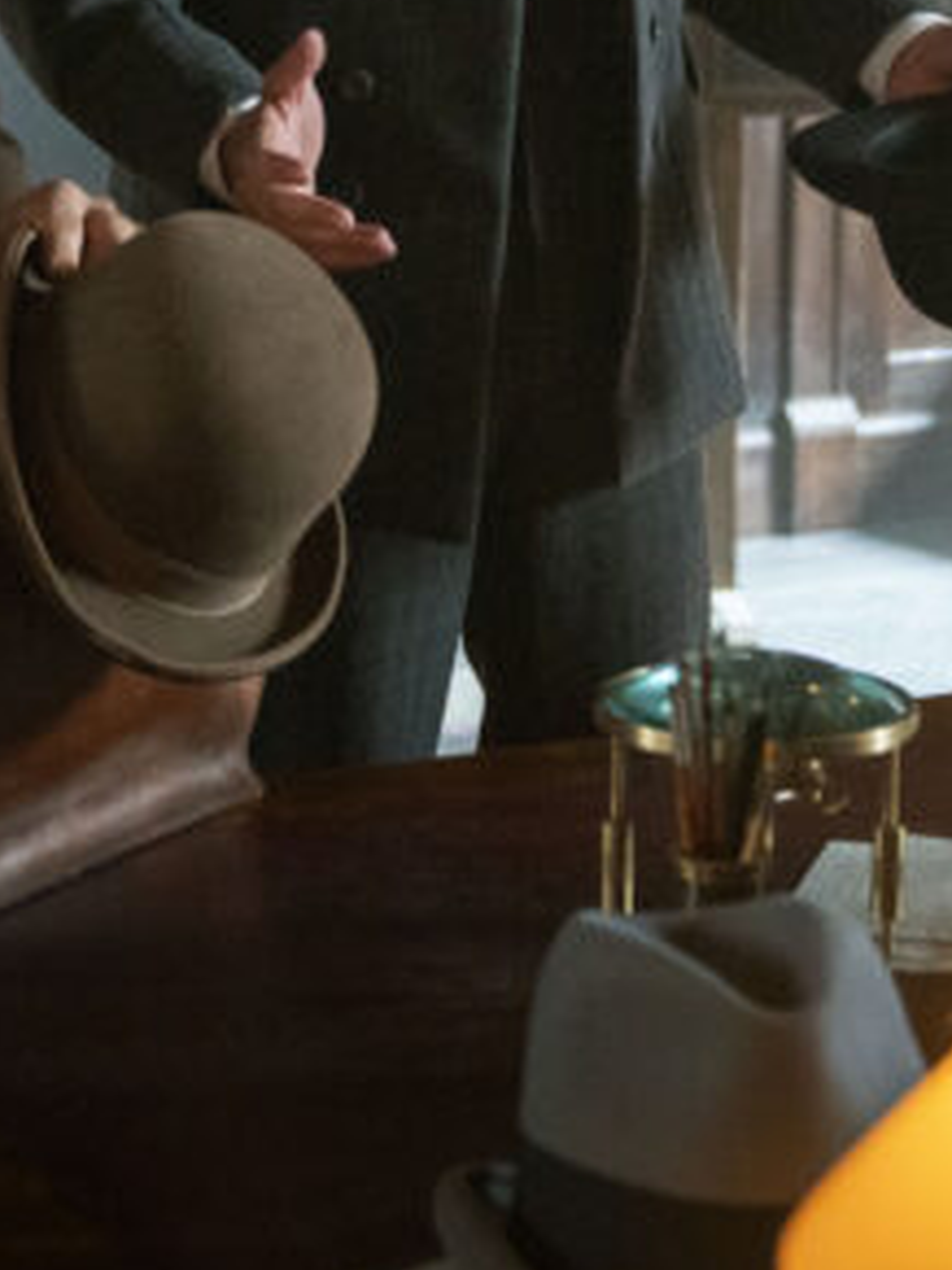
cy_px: 52
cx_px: 515
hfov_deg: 12.4
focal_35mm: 119
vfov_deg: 16.3
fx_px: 4367
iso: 4000
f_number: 2.8
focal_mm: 40
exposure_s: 1/100
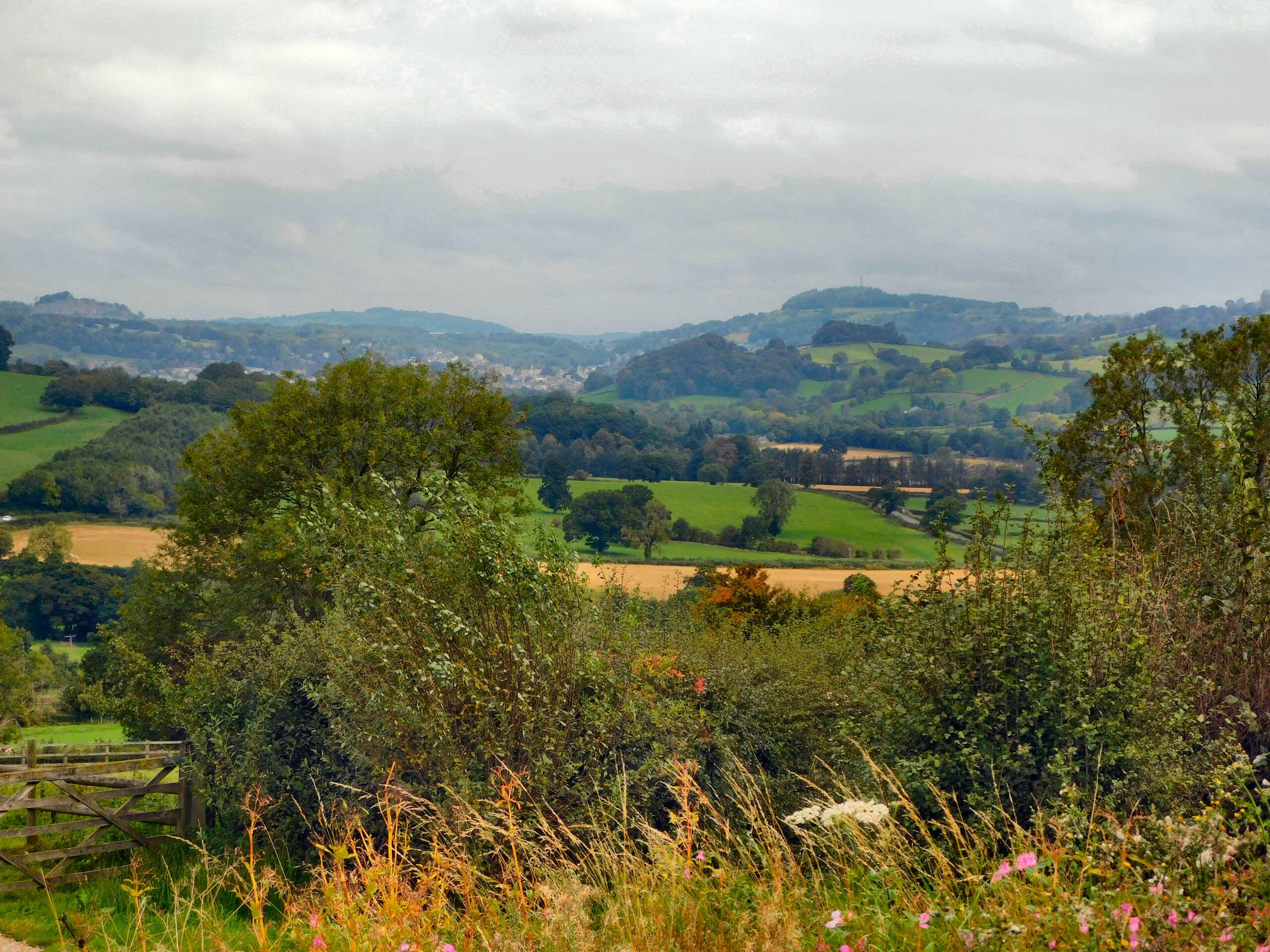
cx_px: 635
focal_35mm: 91
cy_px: 476
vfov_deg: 16.2
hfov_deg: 21.5
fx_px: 3339
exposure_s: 1/400
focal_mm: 16.1
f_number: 4.5
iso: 125
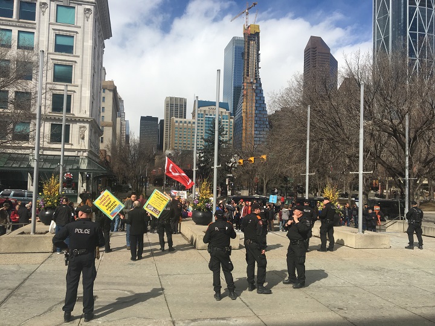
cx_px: 218
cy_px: 163
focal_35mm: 29
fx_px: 364
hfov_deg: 61.7
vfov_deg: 48.2
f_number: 2.2
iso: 25
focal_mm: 4.15
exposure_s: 1/2481
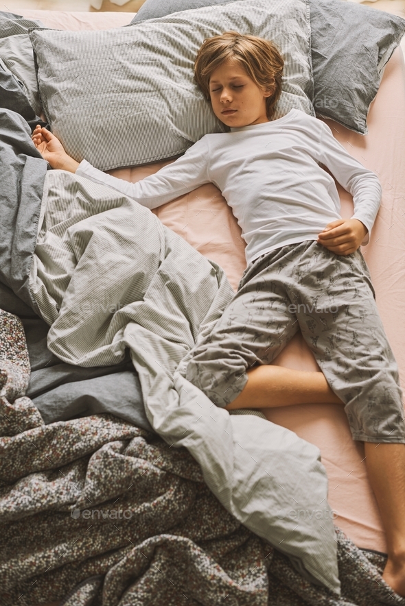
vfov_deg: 39.6
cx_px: 202
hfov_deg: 27.0
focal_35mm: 50
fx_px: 843
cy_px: 303
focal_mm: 50
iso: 125
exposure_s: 1/100
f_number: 3.5
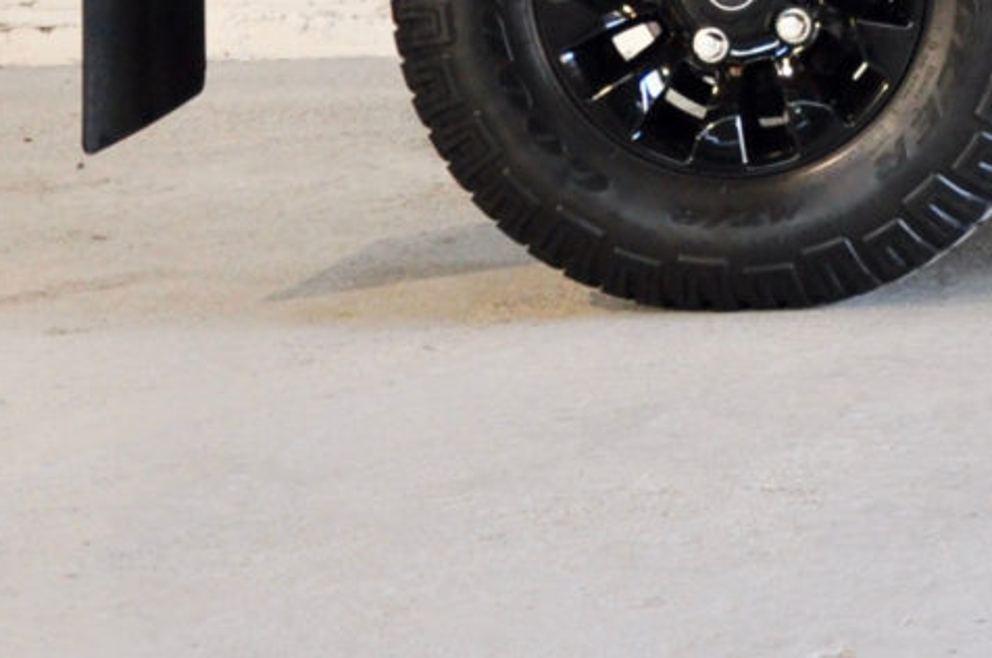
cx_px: 1623
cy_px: -373
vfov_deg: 9.3
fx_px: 3908
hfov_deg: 13.4
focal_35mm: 142
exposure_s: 1/60
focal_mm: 22
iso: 640
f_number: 4
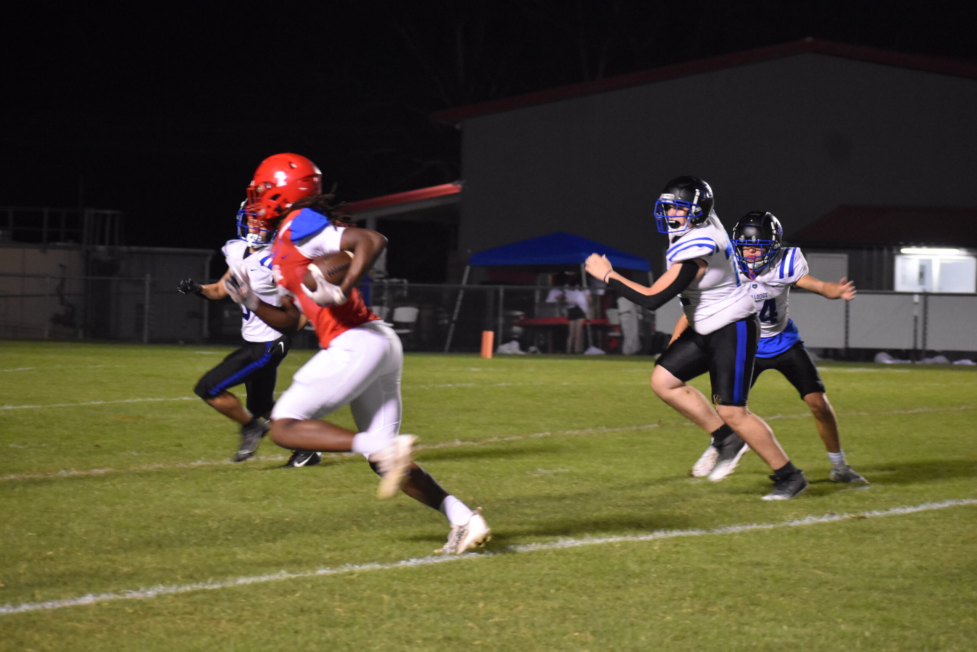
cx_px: 488
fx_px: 3990
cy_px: 326
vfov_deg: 9.3
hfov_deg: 14.0
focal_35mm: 147
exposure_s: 1/200
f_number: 4.8
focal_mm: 98
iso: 3200
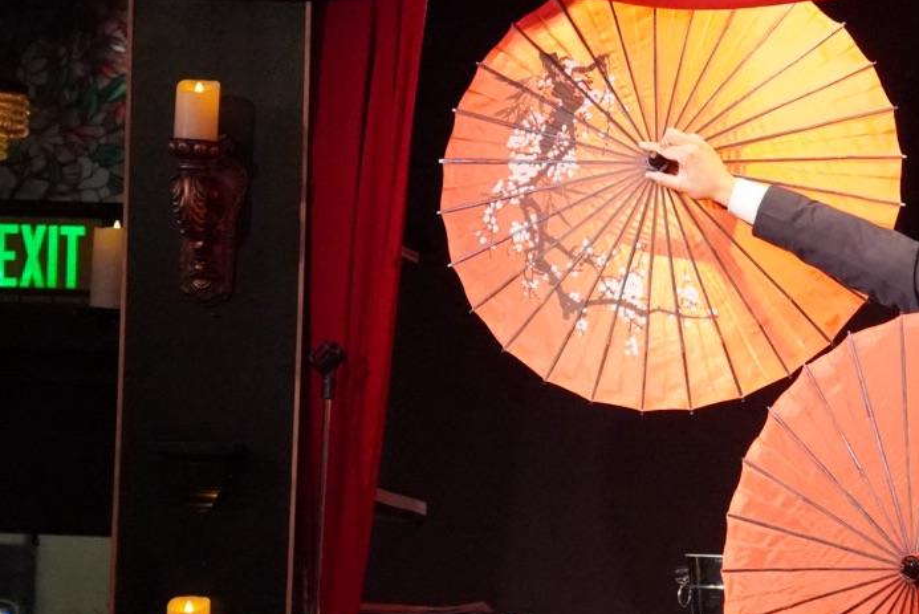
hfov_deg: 12.1
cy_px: 500
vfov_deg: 8.1
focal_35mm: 169
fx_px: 4327
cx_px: 731
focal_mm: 48.4
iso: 6400
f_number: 4
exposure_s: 1/160
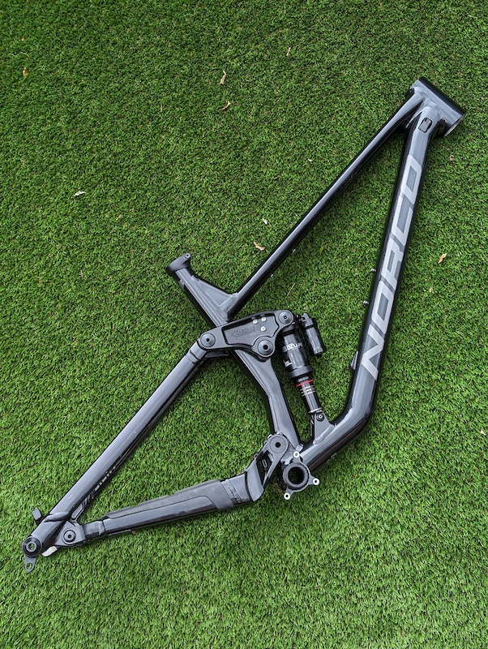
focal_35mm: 48
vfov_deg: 39.6
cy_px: 324
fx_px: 900
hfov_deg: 30.3
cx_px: 244
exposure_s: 1/350
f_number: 1.85
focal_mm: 6.81
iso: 44
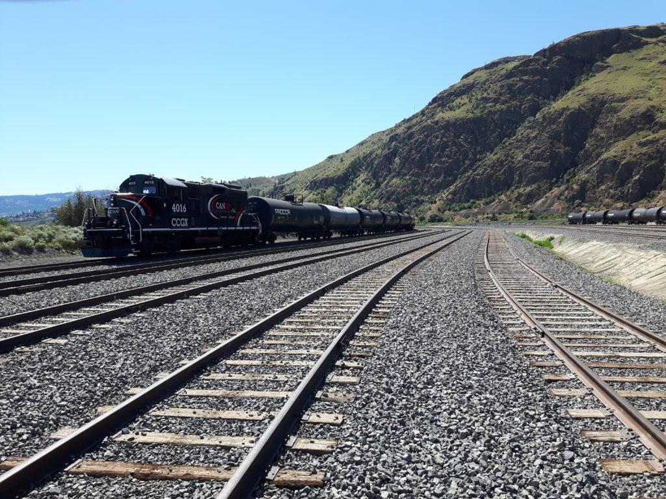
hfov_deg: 58.4
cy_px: 250
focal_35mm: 31
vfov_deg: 45.4
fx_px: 596
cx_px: 333
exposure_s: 1/892
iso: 40
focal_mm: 3.7
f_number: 1.9
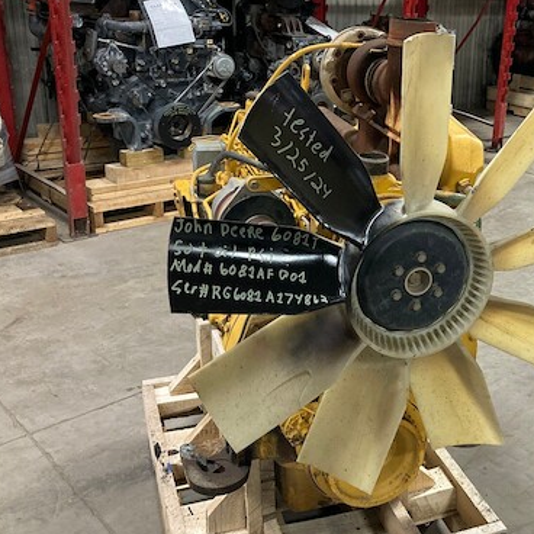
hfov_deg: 38.0
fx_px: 750
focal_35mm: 43
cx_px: 411
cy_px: 241
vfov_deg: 39.1
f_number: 1.8
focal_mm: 3.99
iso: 320
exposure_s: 1/40
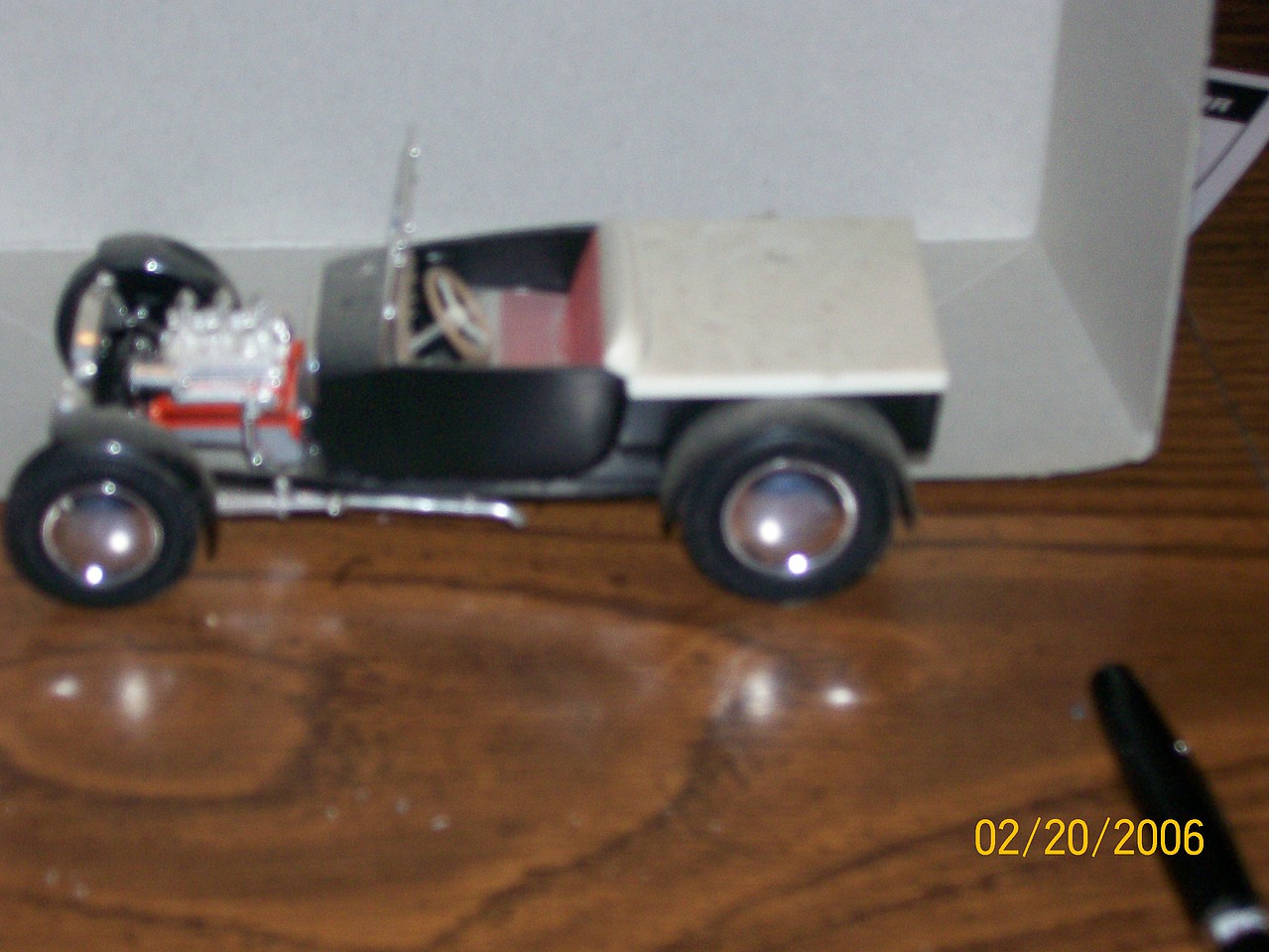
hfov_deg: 27.8
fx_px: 2566
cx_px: 634
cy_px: 476
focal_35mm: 70
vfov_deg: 21.0
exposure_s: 1/95.5
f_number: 3.8
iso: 140
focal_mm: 11.6
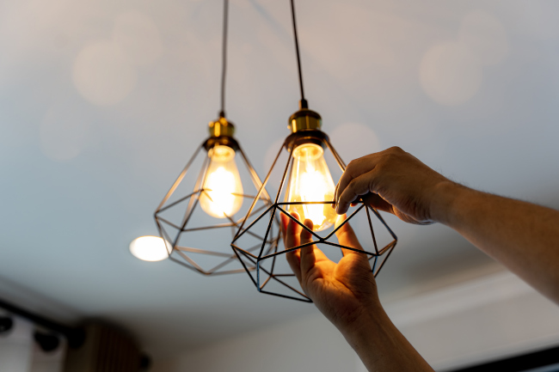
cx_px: 280
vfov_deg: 26.5
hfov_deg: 38.9
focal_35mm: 51
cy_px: 186
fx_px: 792
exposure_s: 1/80
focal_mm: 51
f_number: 2.8
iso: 200
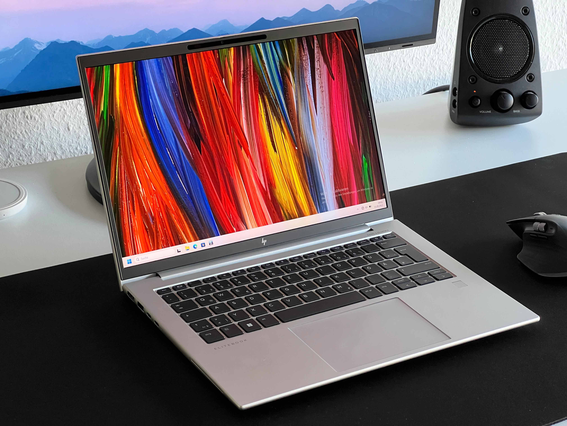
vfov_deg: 19.1
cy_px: 213
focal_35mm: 77
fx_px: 1261
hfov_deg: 25.3
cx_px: 284
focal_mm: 9
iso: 400
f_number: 2.8
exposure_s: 1/60
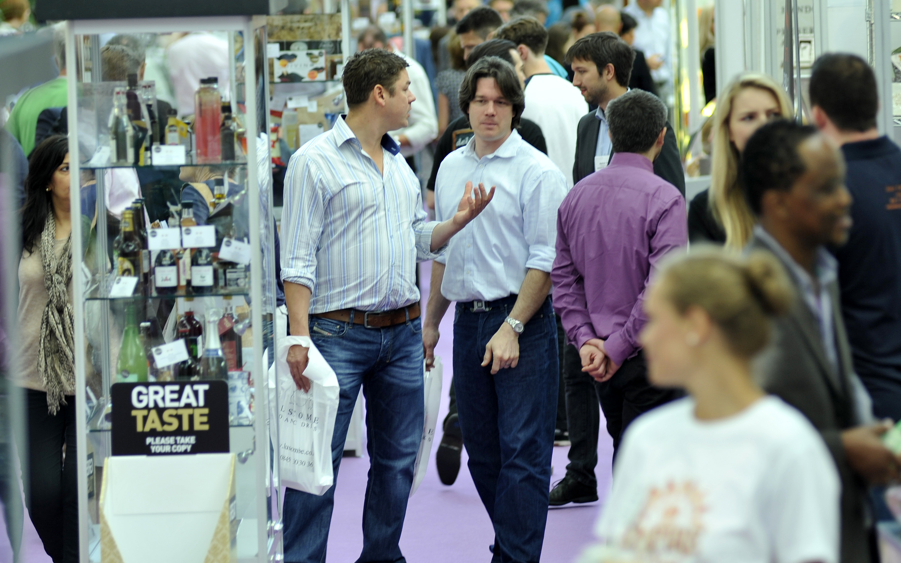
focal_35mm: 218
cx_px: 471
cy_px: 180
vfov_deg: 6.0
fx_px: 5353
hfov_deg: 9.6
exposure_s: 1/160
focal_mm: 145
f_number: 3.2
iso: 400
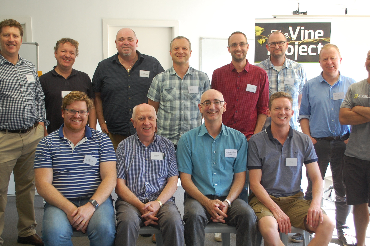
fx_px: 442
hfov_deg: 45.5
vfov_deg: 31.1
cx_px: 186
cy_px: 143
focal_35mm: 43
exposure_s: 1/50
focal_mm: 24
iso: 400
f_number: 4.2
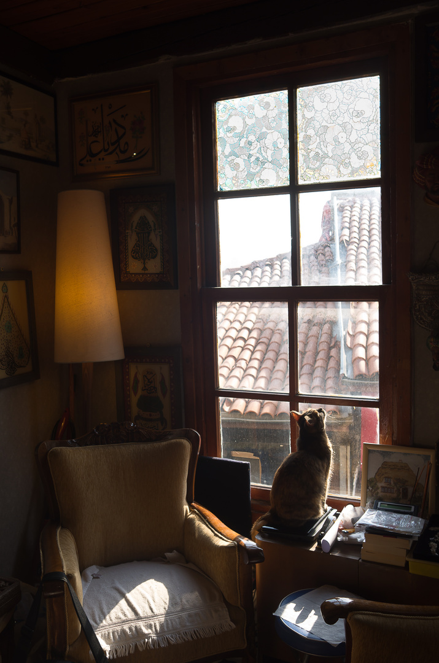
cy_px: 332
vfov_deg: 53.2
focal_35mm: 36
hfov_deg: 36.7
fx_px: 662
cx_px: 220
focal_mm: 24
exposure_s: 1/200
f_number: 5
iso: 100
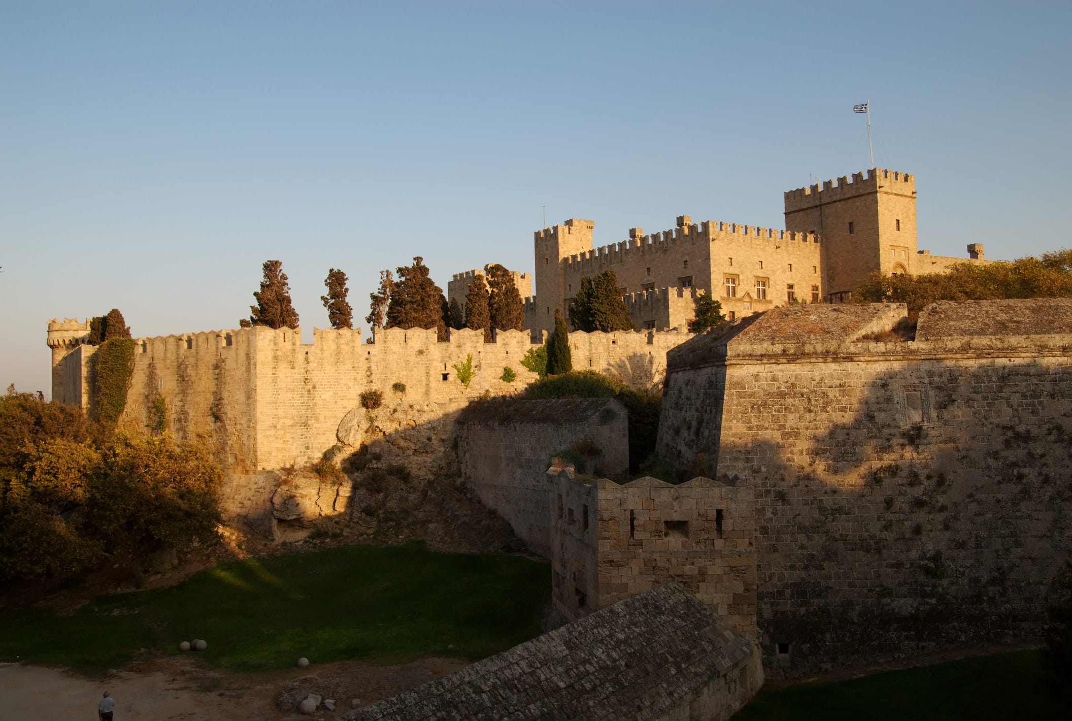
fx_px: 896
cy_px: 360
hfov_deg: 61.8
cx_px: 536
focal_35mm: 30
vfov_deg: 43.8
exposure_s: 1/100
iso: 100
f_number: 8
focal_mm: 20
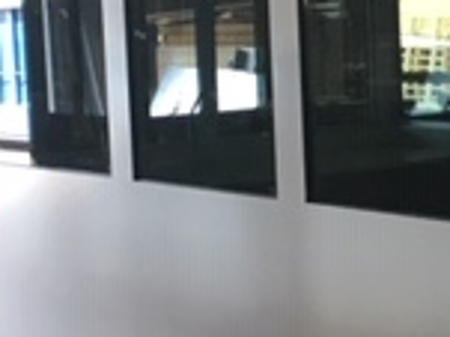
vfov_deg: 12.0
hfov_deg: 15.3
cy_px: 125
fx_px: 1598
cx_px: 584
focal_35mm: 123
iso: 40
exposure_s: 1/30
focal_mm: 4.15
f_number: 2.2
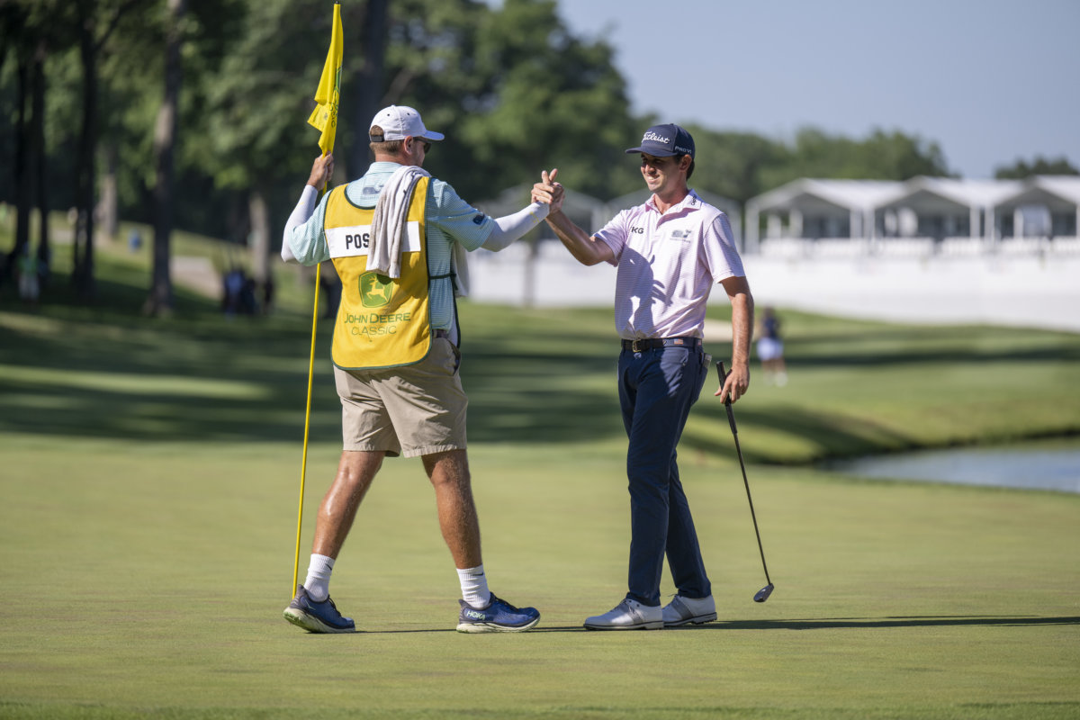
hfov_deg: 10.3
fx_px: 6000
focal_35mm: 200
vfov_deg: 6.9
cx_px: 540
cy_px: 360
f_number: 2.8
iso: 160
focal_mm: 200
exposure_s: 1/2500
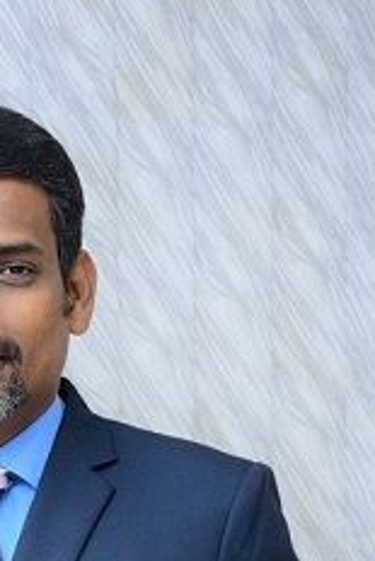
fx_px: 2418
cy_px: 694
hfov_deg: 8.8
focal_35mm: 155
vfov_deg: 12.9
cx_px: 19
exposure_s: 1/125
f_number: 4.5
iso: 500
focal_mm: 40
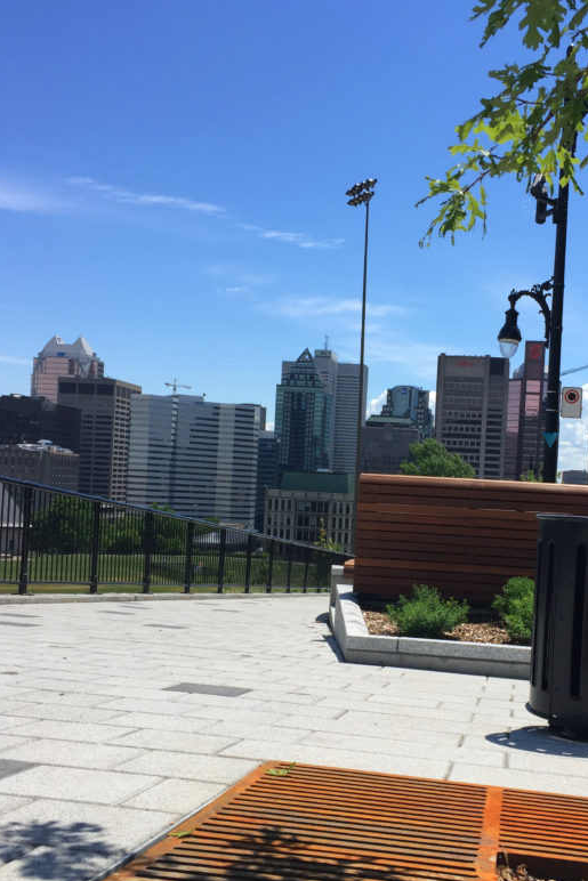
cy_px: 502
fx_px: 979
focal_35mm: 40
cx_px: 390
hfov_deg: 33.1
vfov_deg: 48.3
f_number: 2.2
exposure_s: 1/2475
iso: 32
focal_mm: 4.15
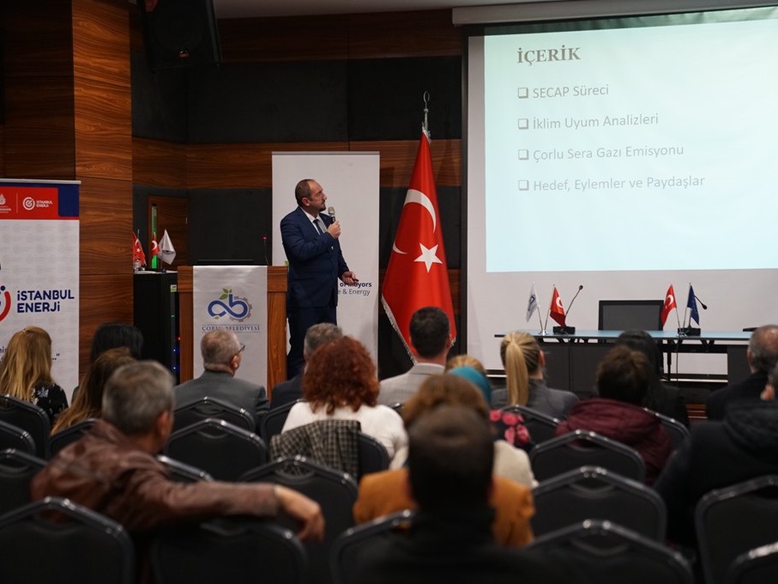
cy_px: 292
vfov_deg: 19.4
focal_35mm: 76
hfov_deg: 25.7
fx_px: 1708
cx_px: 418
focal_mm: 70
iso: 2500
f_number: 2.8
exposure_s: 1/160
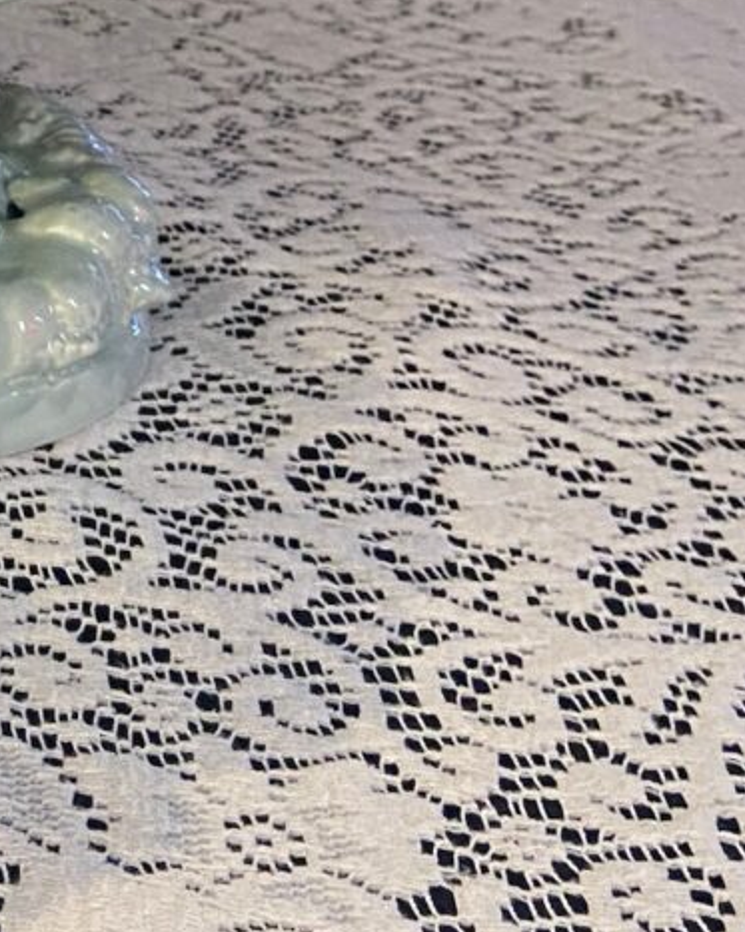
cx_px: -389
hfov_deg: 16.1
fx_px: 2400
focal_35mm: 87
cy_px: -237
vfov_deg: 20.3
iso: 400
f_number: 1.8
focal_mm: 4.25
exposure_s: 1/60
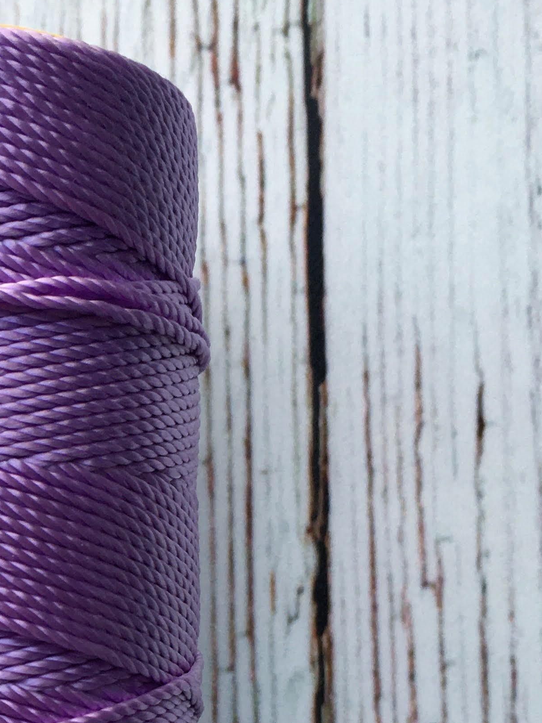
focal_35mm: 72
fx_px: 1503
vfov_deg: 26.0
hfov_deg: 19.5
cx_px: -63
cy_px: 679
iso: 32
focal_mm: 4.15
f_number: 2.2
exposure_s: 1/100
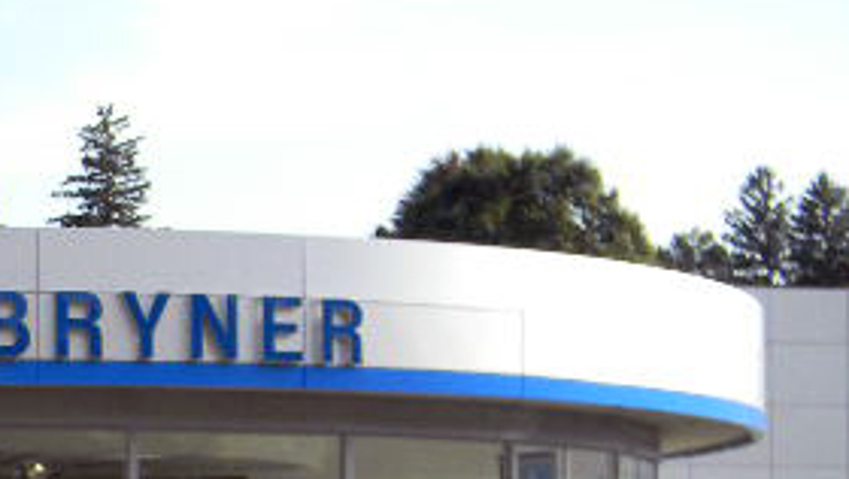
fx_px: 2636
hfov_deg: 17.7
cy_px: 561
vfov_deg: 10.2
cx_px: -82
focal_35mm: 117
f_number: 3.9
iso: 80
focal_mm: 8.6
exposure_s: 1/400
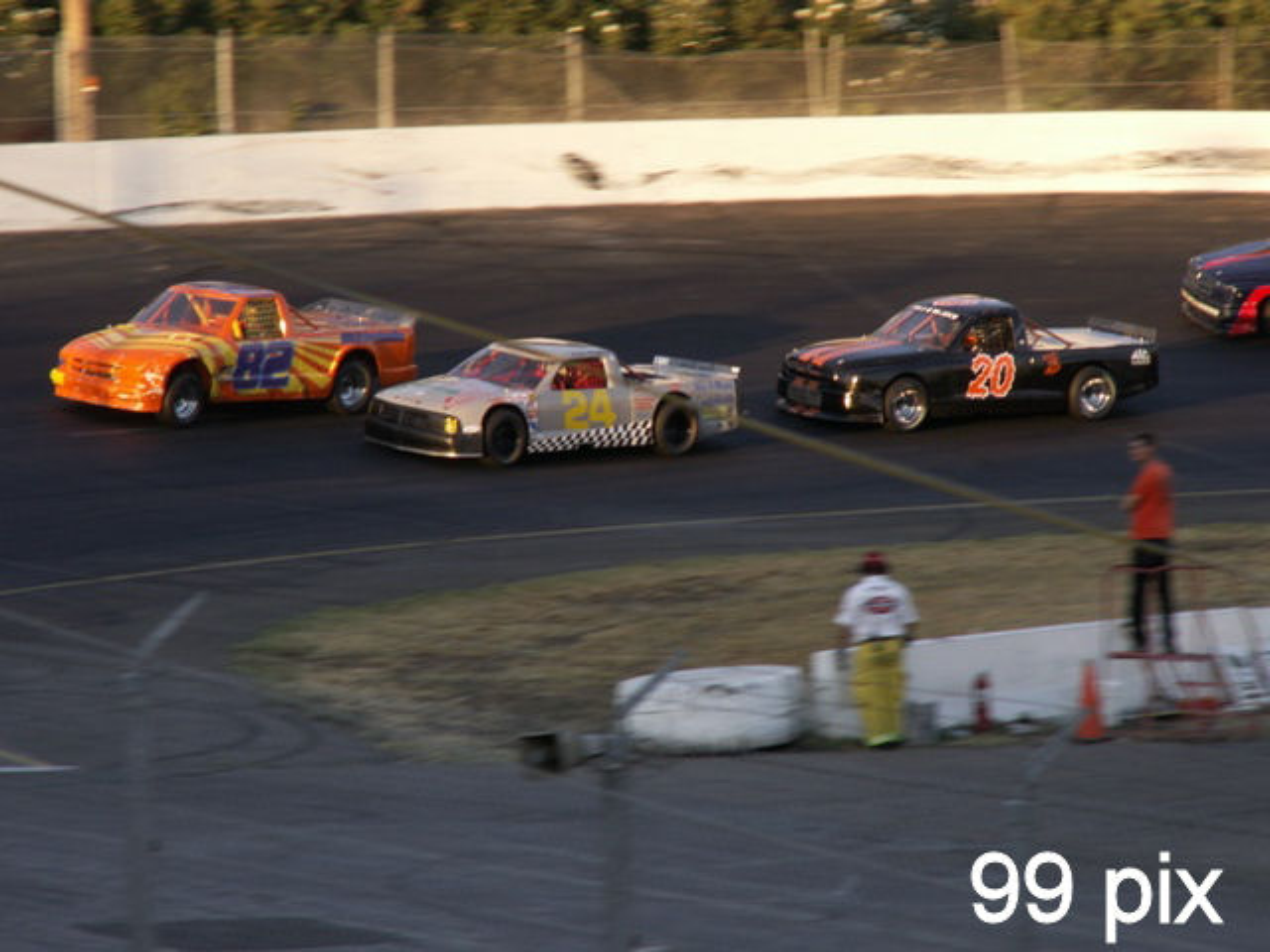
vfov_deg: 5.4
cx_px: 635
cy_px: 476
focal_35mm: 276
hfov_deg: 7.2
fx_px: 10126
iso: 50
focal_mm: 45.18
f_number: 4.5
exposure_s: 1/125
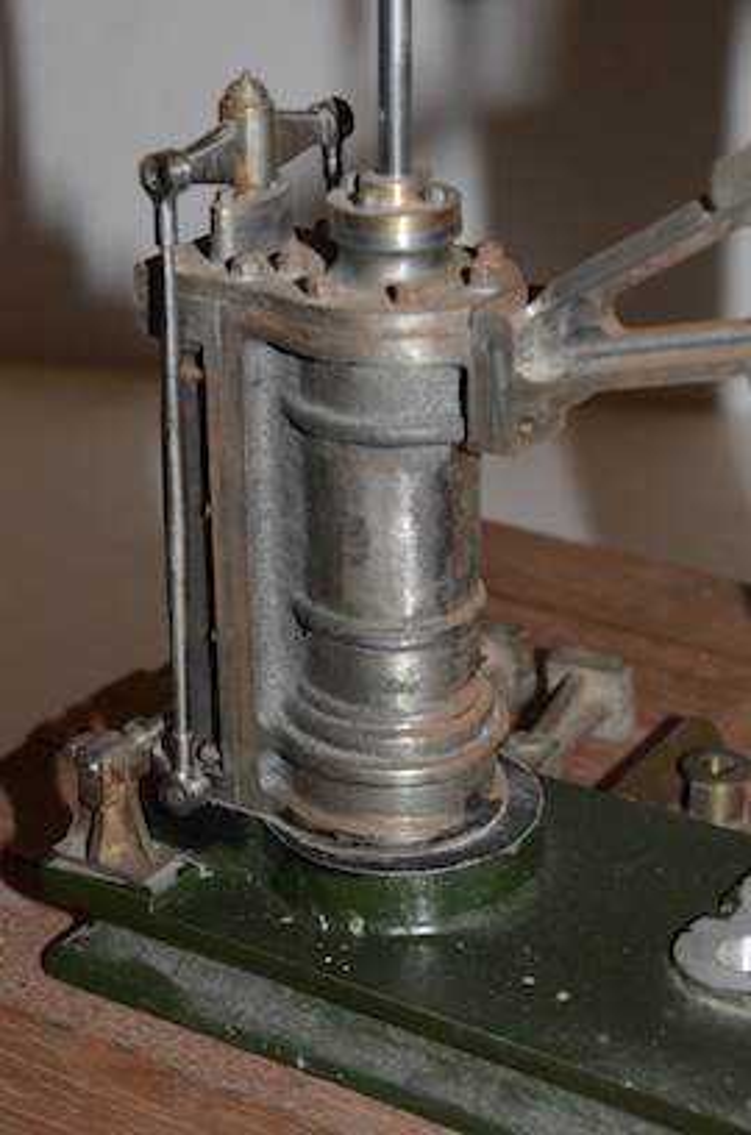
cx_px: 376
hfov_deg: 17.4
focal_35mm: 78
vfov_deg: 26.0
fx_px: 2453
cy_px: 568
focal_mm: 52
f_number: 10
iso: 800
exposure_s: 1/60
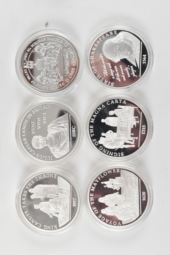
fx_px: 255
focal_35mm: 36
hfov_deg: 36.9
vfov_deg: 53.1
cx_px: 85
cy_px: 128
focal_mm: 24
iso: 2000
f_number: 10
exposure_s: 1/200
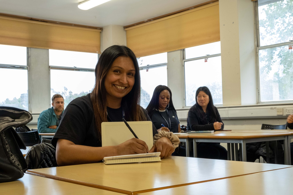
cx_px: 146
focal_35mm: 49
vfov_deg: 27.5
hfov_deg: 40.3
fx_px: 399
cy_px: 98
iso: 3200
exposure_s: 1/25
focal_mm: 32.9
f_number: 14
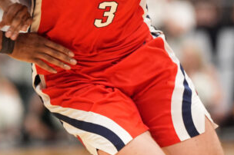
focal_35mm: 593
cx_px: 58
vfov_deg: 2.3
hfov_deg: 3.5
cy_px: 28
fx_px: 3850
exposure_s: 1/1600
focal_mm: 200
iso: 3200
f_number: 2.8
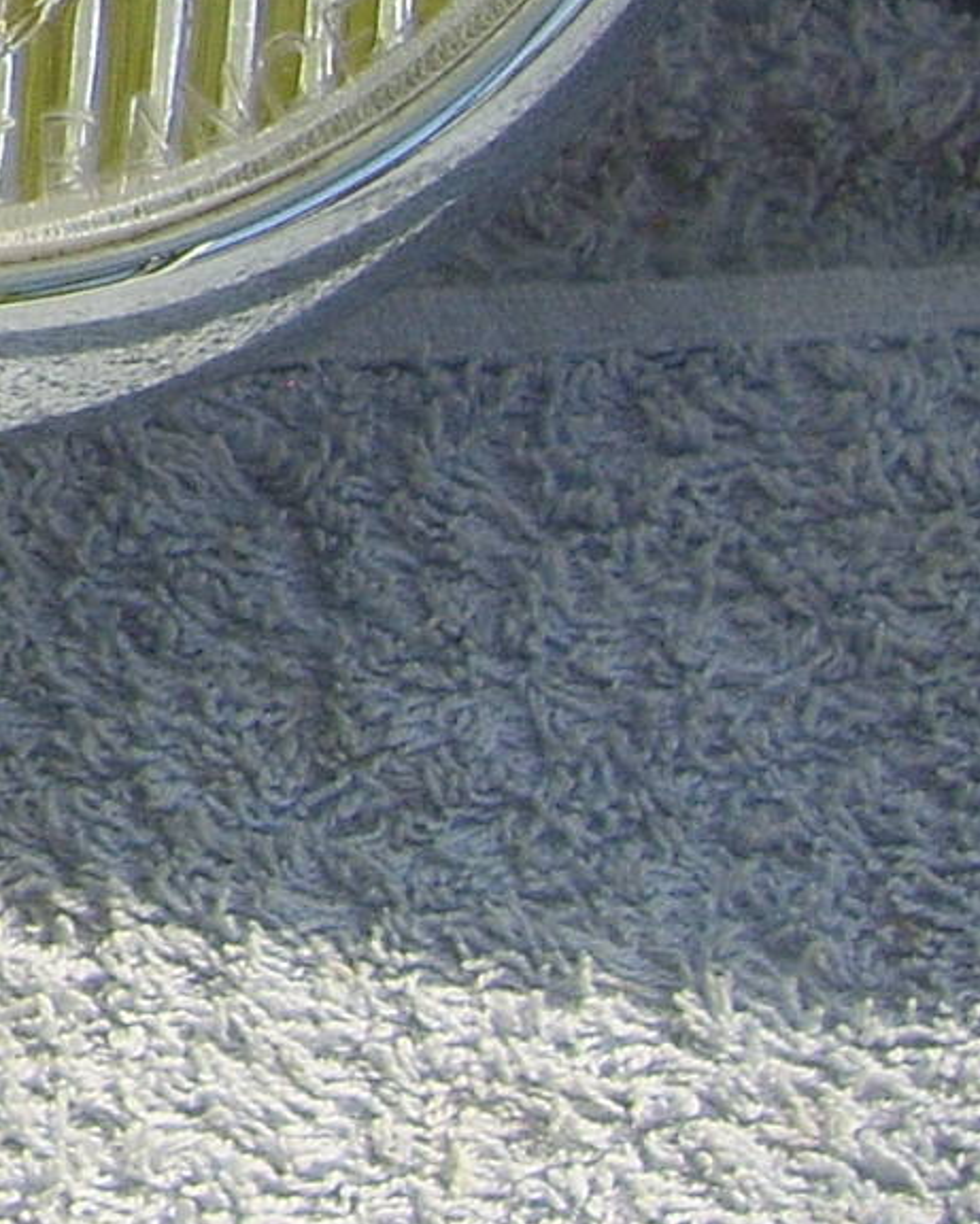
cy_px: -291
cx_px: -1329
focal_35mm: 167
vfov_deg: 11.3
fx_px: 6053
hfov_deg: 8.5
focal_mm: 7.8
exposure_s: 1/200
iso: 50
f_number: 6.4
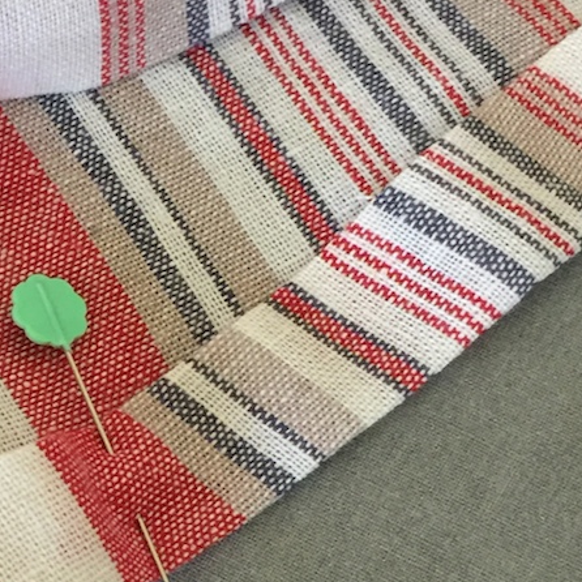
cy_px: 496
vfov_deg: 18.6
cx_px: 21
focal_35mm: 92
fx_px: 1750
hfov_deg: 18.5
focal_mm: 4.15
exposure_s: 1/15
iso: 100
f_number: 2.2
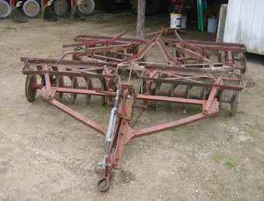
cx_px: 132
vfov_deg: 38.0
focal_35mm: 38
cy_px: 100
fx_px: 291
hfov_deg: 48.7
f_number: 2.9
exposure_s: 1/66.6
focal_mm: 6.4
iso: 200
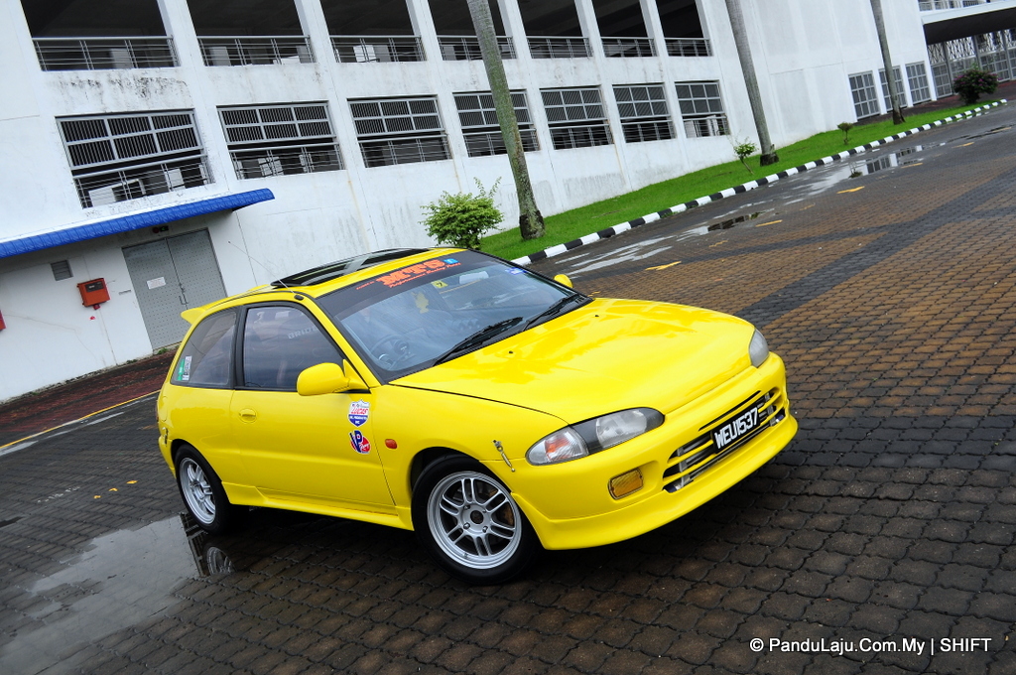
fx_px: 930
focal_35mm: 33
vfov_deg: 39.9
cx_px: 508
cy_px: 338
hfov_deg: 57.3
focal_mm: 22
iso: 250
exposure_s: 1/320
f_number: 5.6
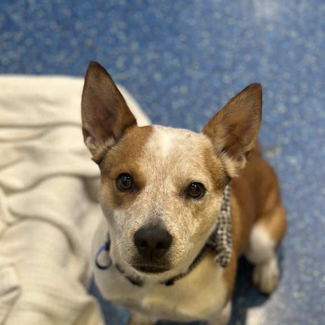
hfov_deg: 28.6
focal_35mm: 60
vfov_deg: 28.6
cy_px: 191
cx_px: 171
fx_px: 637
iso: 250
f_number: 1.78
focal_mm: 6.86
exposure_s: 1/50
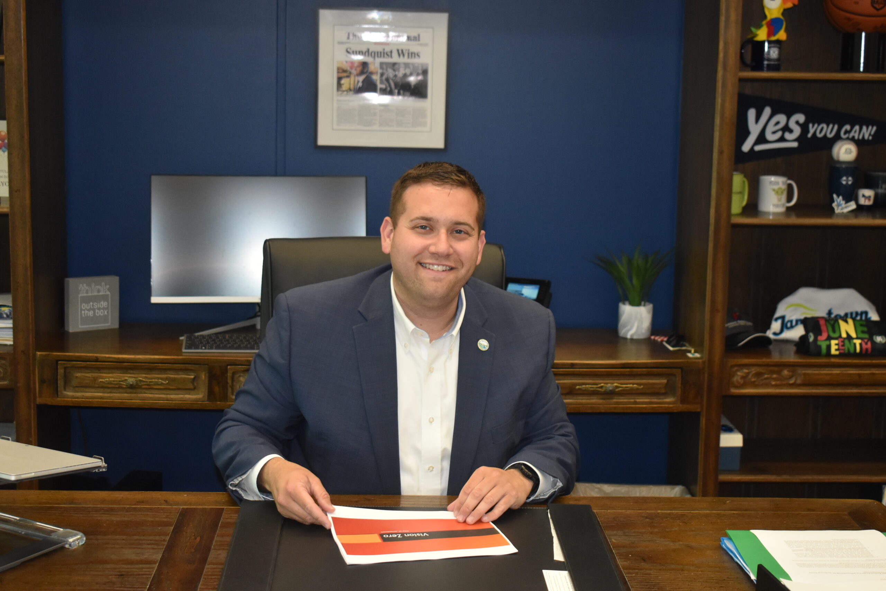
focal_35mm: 57
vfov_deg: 23.8
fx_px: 1403
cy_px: 296
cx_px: 443
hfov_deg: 35.1
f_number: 4.8
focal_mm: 38
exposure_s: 1/100
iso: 1600
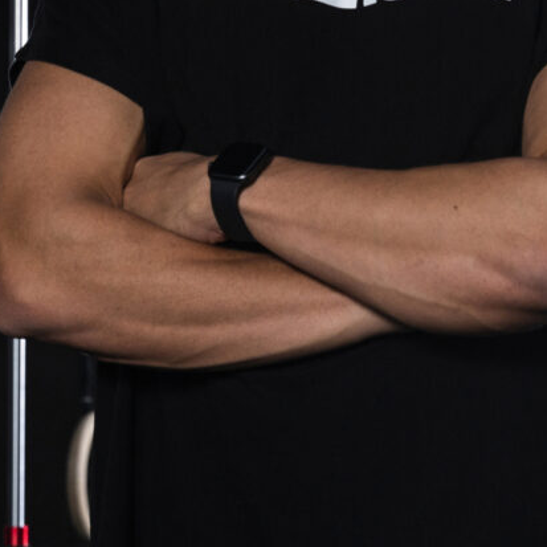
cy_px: -48
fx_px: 3951
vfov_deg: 7.9
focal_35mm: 221
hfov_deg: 7.9
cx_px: 204
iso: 500
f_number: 5.6
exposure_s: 1/200
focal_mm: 70
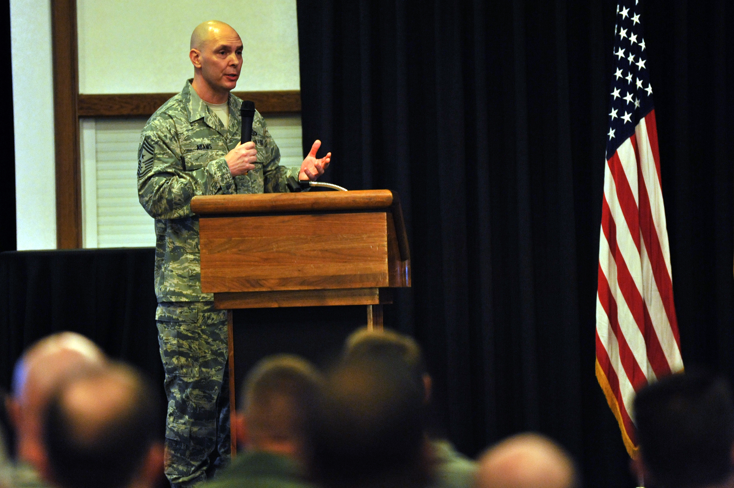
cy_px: 244
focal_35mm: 200
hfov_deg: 10.3
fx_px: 4075
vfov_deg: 6.9
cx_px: 367
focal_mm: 200
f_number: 2.8
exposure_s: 1/80
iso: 2500
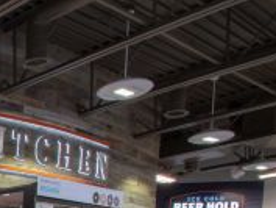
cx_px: -204
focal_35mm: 61
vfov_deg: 19.7
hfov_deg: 21.9
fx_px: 487
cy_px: 339
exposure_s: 1/1.67
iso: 125
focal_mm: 10
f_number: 14
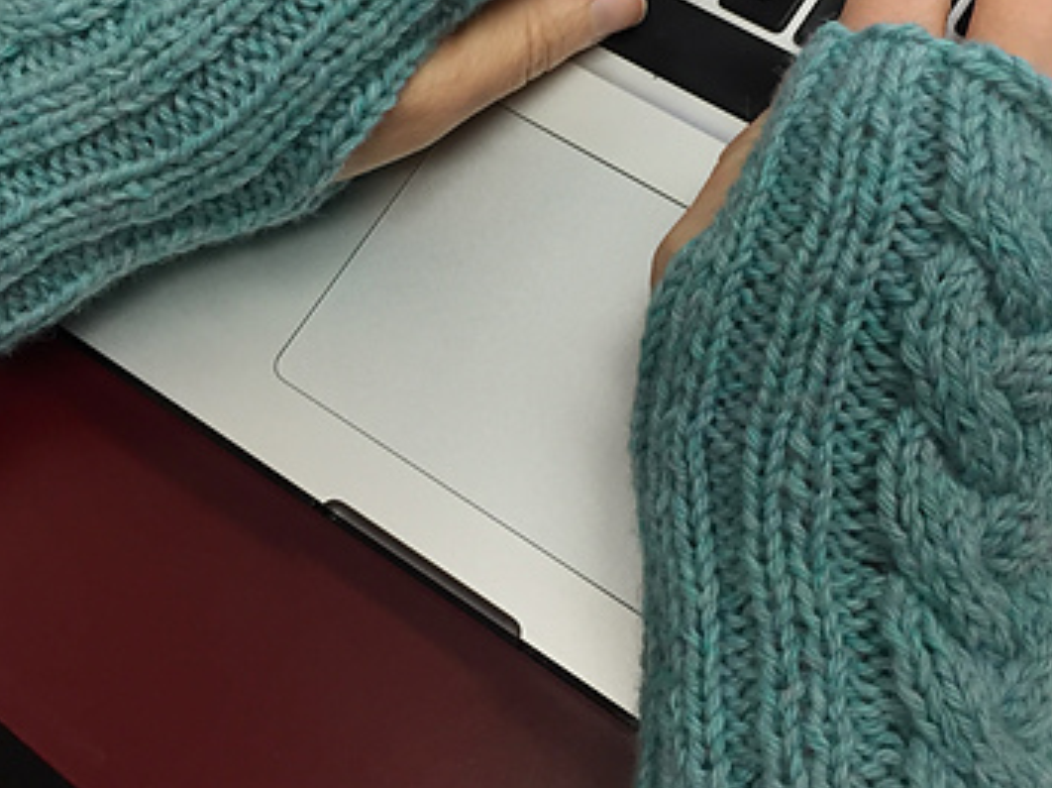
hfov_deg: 45.8
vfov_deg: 34.9
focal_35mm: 41
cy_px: 302
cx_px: 559
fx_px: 1245
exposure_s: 1/30
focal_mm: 4.15
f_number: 2.2
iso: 64
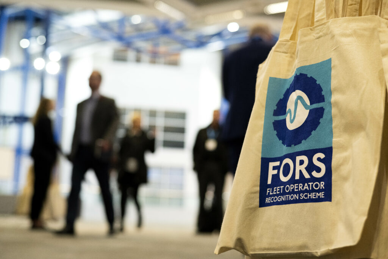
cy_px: 130
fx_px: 539
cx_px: 194
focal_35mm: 50
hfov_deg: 39.6
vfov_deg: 27.0
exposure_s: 1/125
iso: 2000
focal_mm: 50
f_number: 3.2
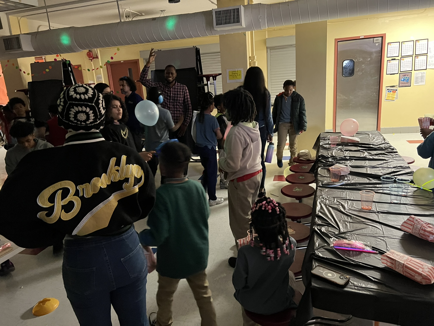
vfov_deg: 53.1
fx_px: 326
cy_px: 163
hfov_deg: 67.3
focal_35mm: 26
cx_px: 217
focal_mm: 5.7
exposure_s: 1/30
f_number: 1.5
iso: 640
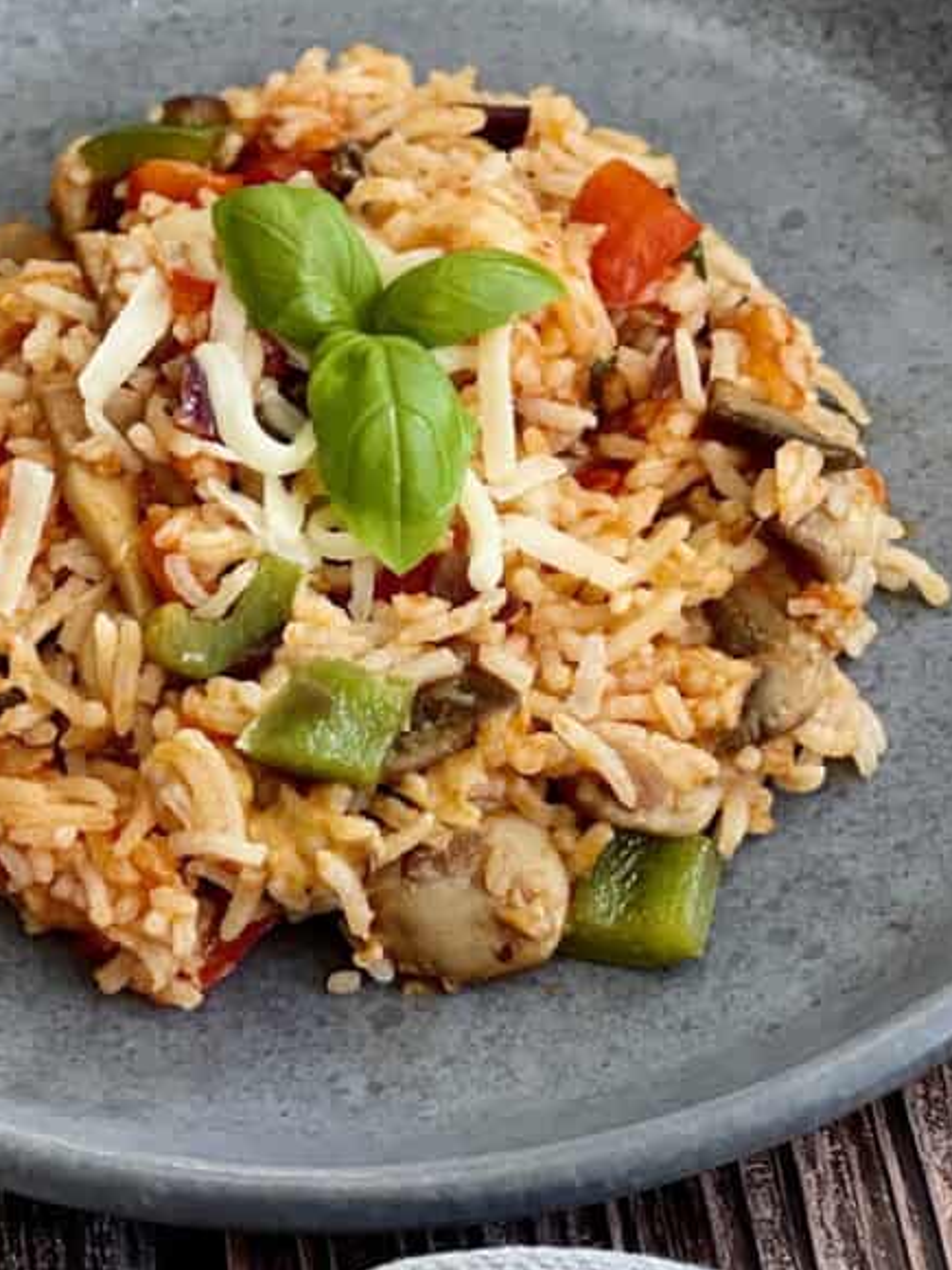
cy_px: 258
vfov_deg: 18.4
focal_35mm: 106
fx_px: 3887
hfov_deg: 14.0
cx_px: 383
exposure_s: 1/121
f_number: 2.2
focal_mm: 7.5
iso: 160
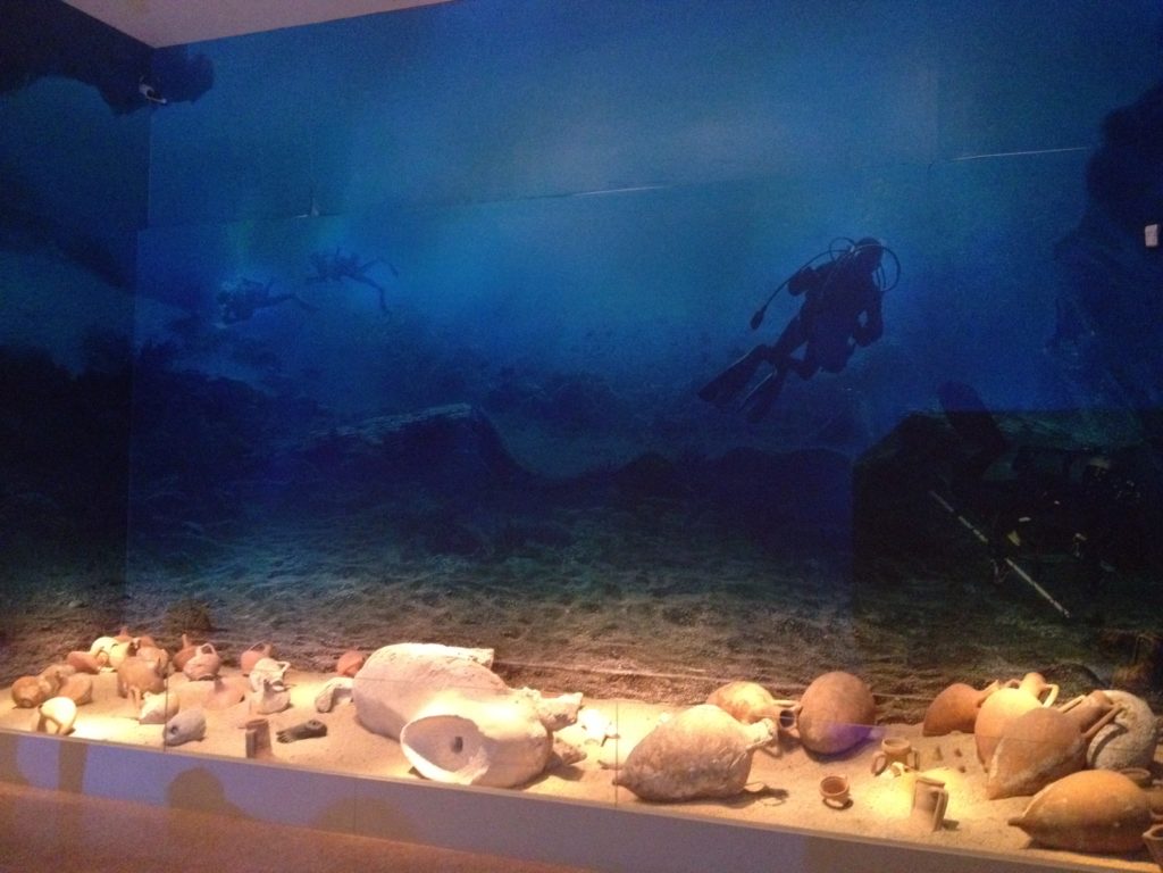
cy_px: 436
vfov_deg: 40.7
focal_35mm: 35
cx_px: 582
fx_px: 1176
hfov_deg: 52.6
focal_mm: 4.28
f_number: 2.4
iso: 800
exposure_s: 1/15
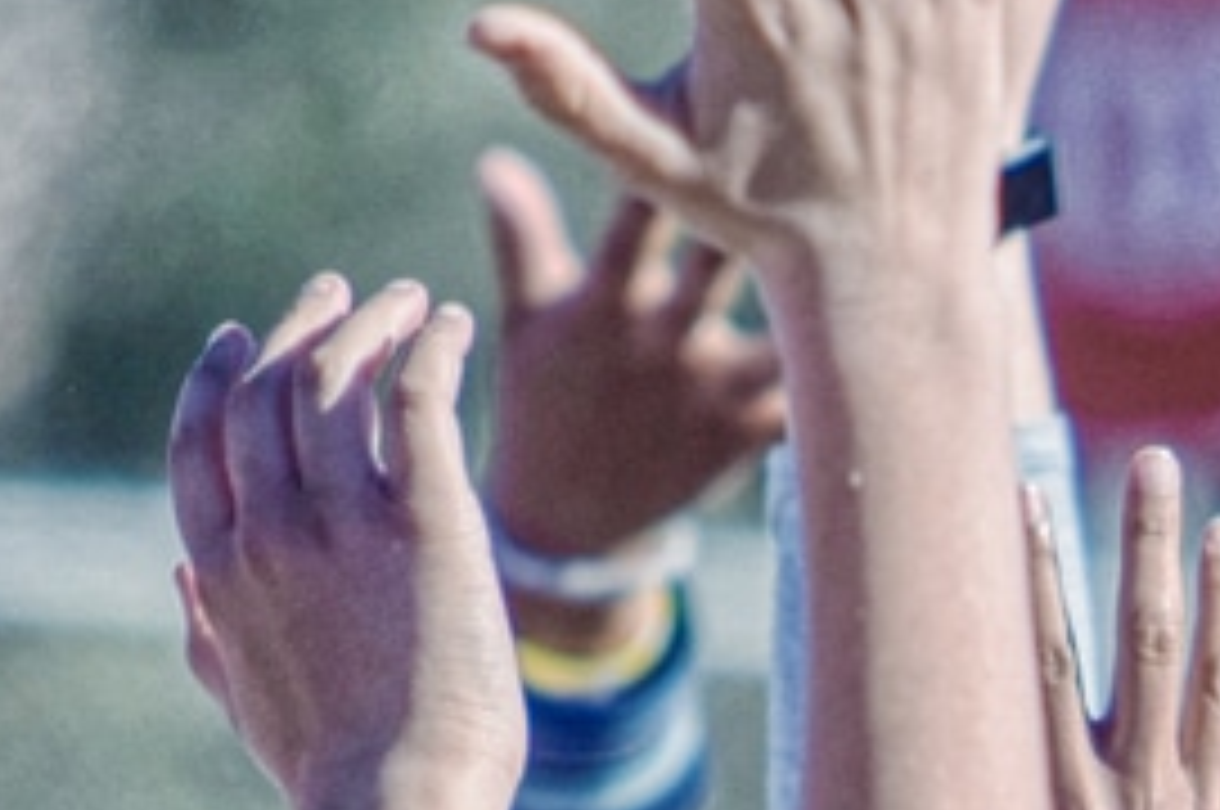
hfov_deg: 1.0
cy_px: 1040
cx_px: 2102
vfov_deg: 0.7
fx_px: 67526
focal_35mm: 1995
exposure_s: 1/1600
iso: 400
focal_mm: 300
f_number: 7.1
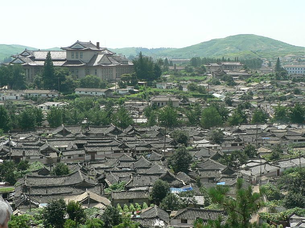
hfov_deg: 30.7
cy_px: 114
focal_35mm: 63
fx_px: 555
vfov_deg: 23.3
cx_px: 152
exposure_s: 1/400
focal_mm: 10.5
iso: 80
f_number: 4.5
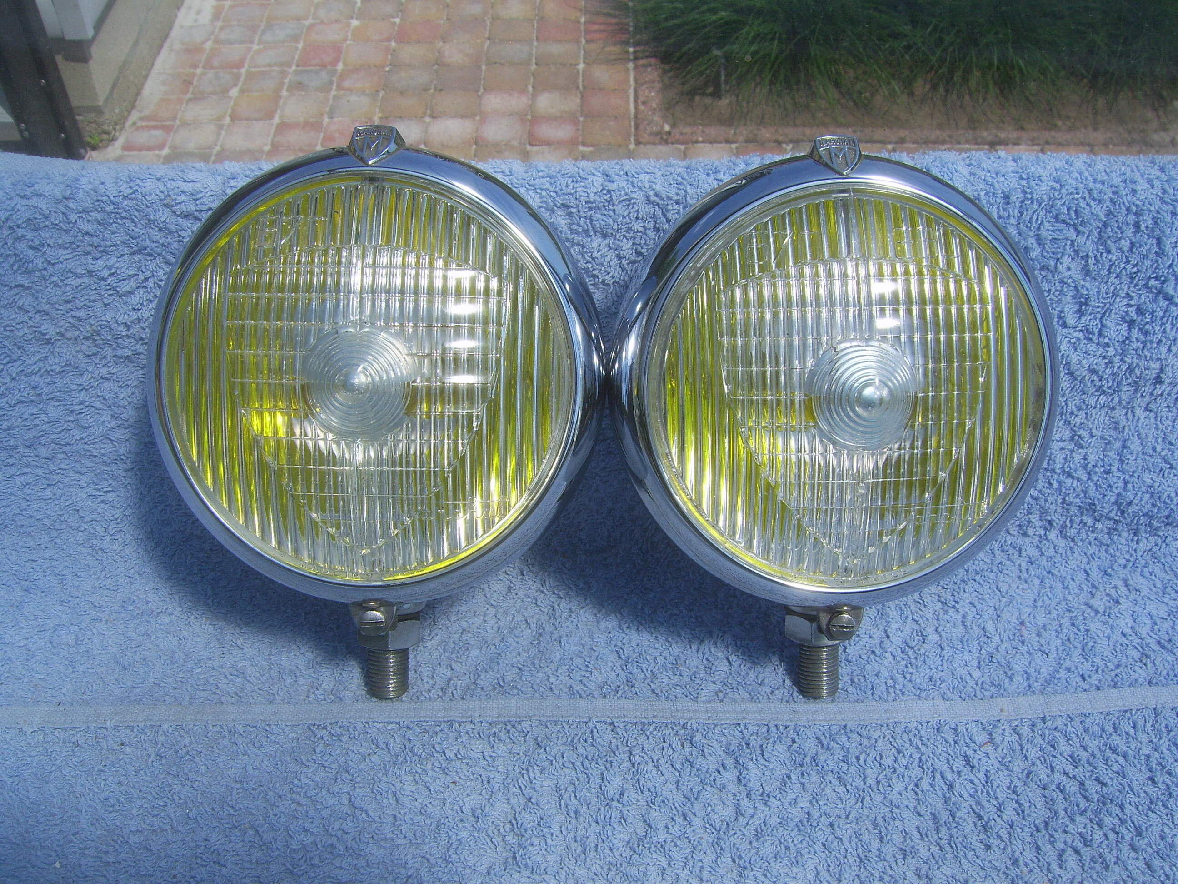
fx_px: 1293
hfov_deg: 49.0
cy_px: 442
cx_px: 589
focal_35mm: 38
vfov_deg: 37.7
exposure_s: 1/500
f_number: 6.4
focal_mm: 7.8
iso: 50
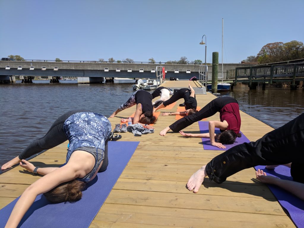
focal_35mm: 26
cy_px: 114
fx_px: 228
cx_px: 152
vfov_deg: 53.1
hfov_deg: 67.3
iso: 50
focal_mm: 4.67
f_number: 2
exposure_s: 1/2217
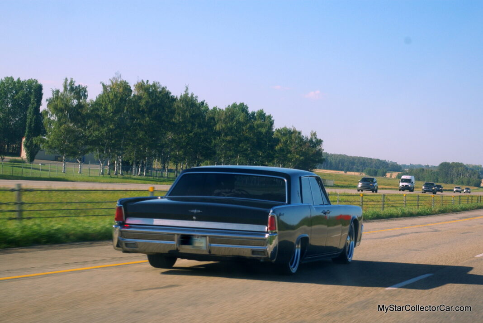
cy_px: 162
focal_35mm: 82
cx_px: 242
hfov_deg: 24.8
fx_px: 1101
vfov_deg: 16.7
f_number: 8
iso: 100
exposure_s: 1/180
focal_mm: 55
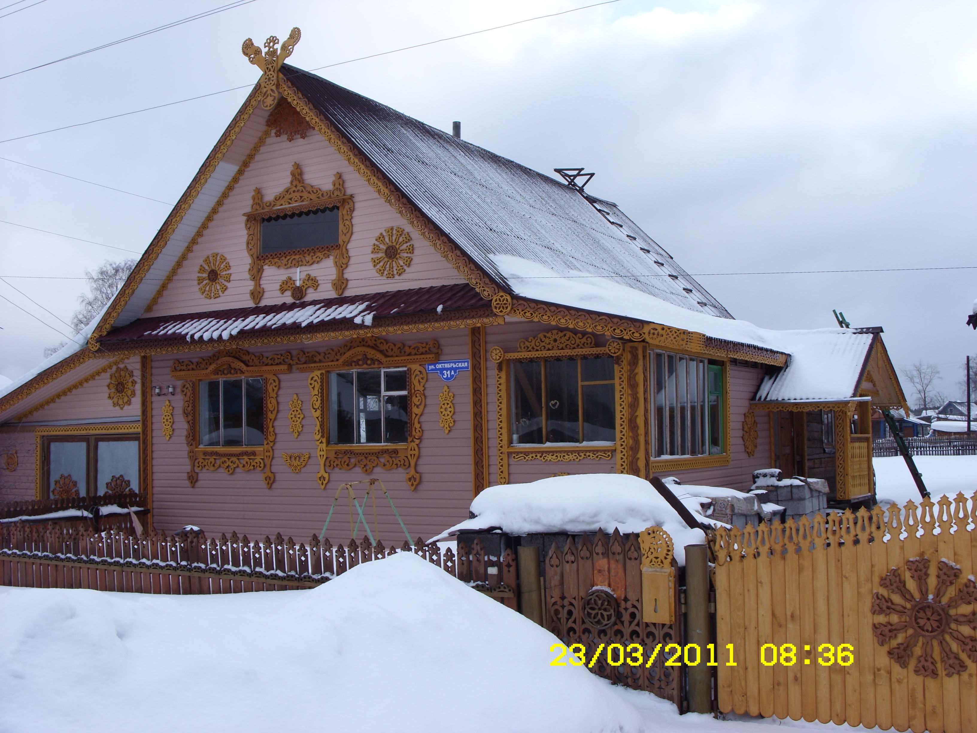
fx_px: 1073
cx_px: 488
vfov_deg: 37.7
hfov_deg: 49.0
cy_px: 366
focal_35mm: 38
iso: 50
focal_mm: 6.3
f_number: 4.9
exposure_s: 1/161
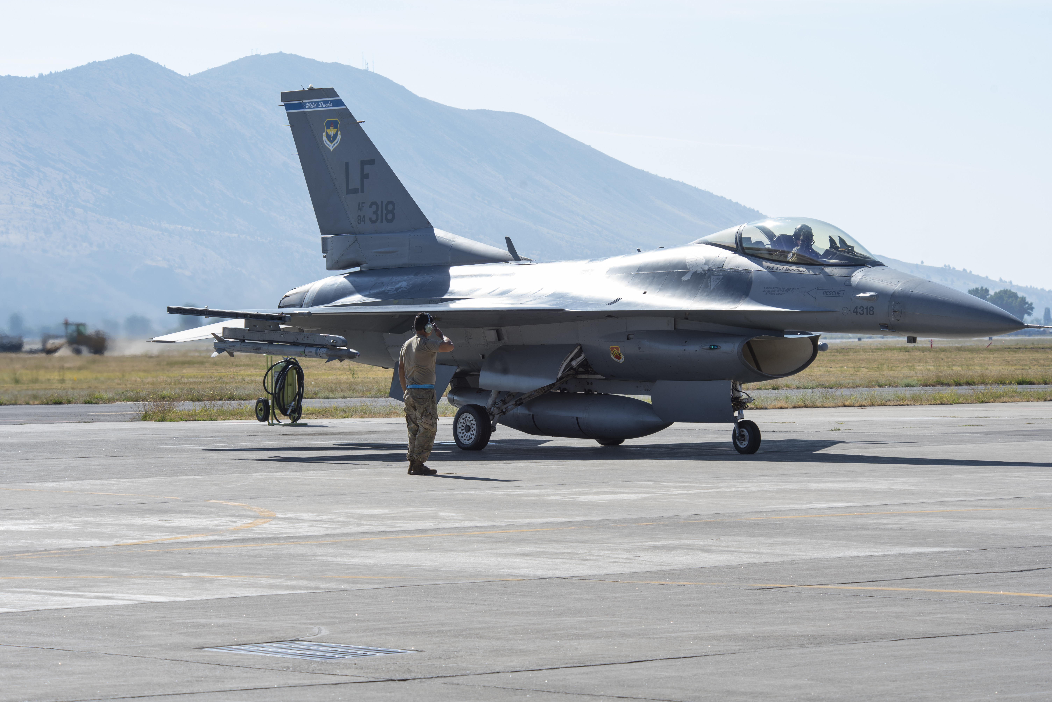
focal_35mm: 160
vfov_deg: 8.6
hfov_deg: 12.8
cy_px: 351
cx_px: 526
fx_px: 4677
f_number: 11
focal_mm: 160
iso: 200
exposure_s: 1/200
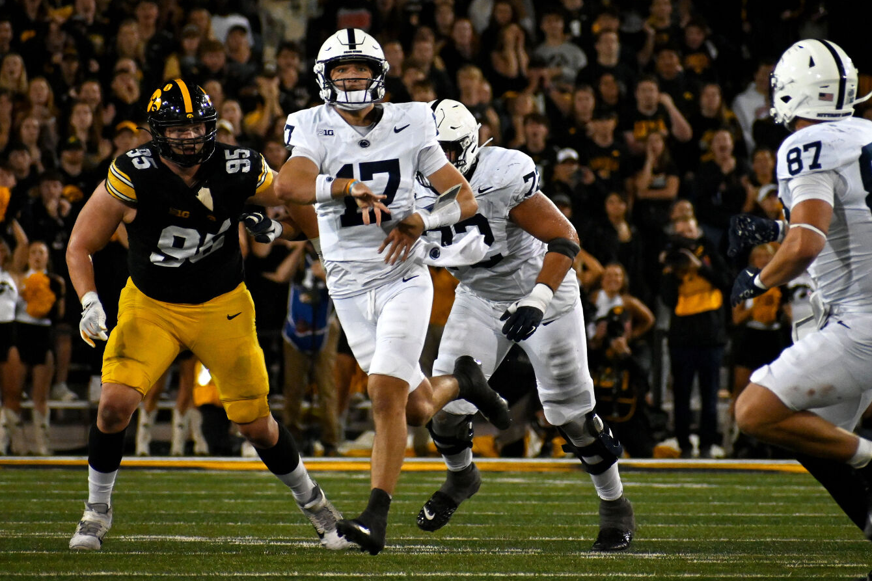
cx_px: 418
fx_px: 14337
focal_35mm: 592
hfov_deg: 3.5
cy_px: 207
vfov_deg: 2.3
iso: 4000
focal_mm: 300
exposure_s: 1/1000
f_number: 6.3
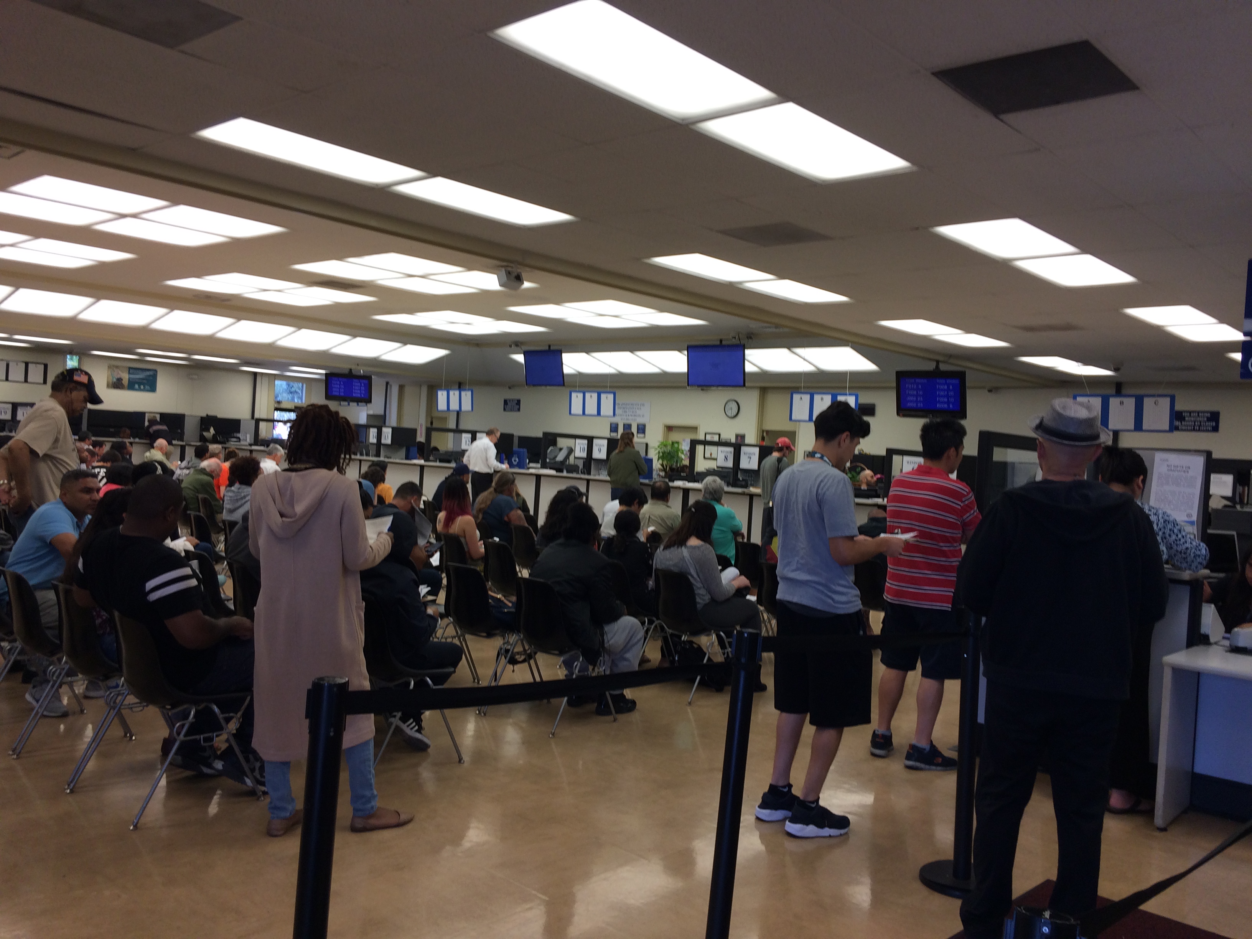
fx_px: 1049
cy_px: 470
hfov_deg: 61.7
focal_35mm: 29
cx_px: 626
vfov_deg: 48.2
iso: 40
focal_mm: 4.15
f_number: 2.2
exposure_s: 1/60
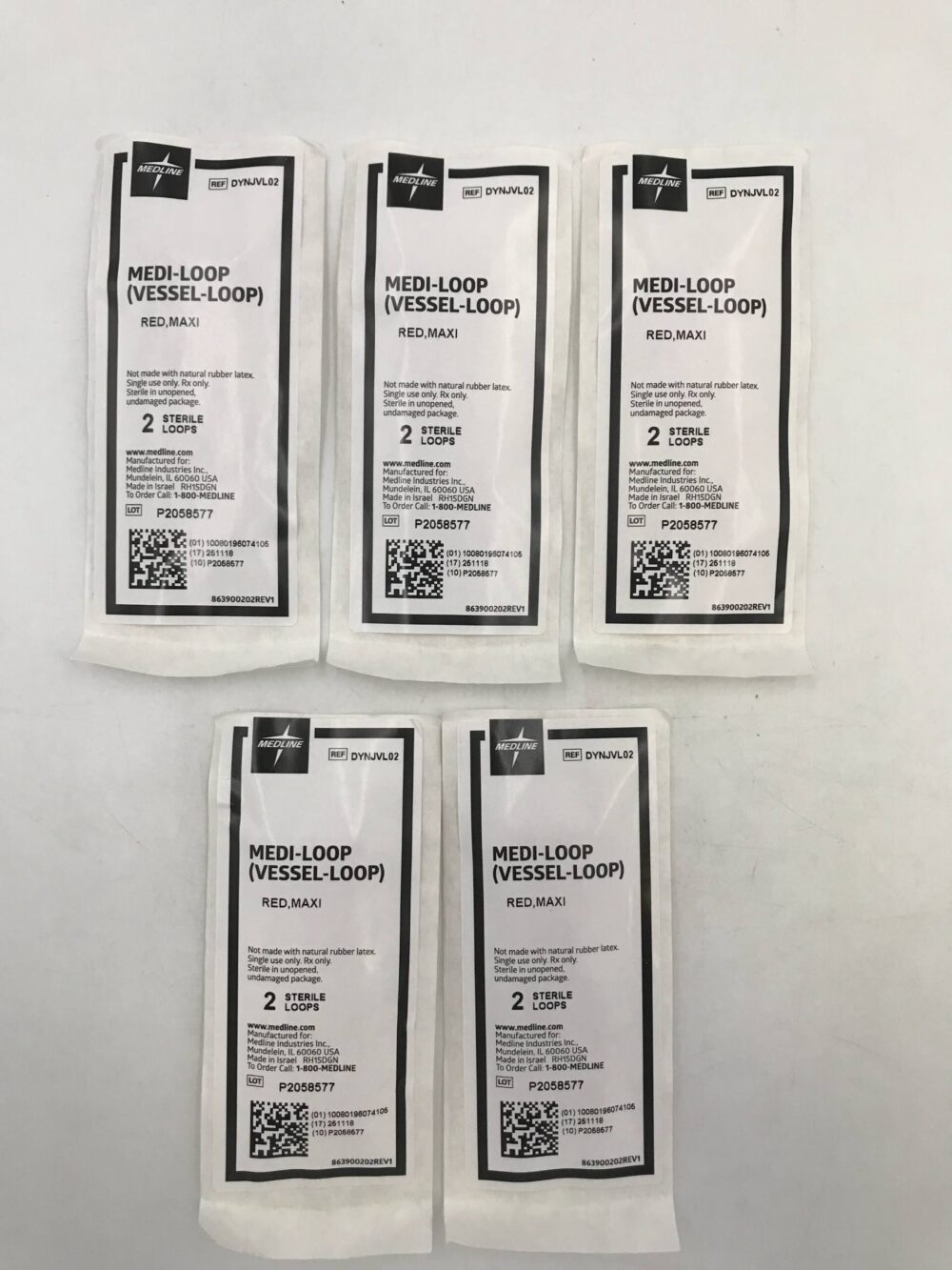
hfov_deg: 49.8
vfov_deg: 63.4
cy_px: 635
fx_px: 1027
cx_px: 476
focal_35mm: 28
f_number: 1.8
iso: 25
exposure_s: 1/40
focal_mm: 3.99
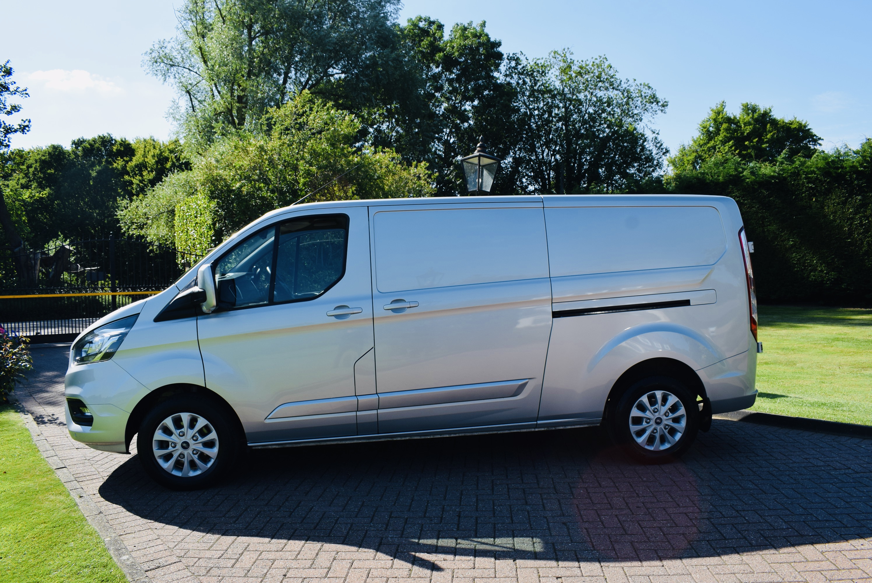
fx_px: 654
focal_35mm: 27
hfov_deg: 67.3
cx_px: 436
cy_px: 292
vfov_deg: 48.0
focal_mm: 18
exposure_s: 1/320
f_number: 9
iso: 200
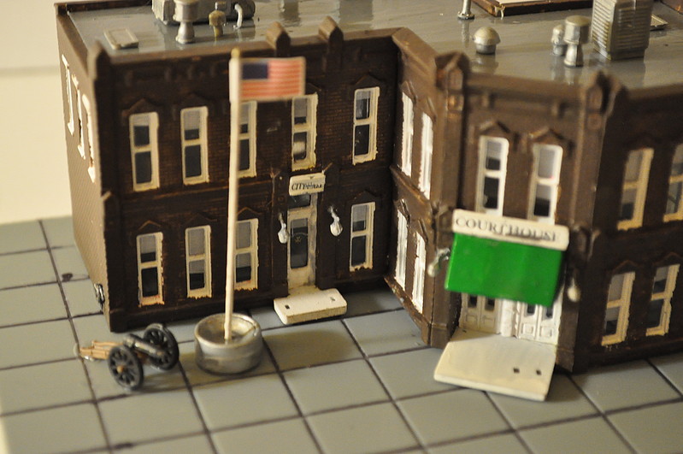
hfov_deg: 27.0
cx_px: 342
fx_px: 1421
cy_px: 227
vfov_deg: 18.1
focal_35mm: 75
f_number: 5.6
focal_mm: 50
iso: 3200
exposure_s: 1/20
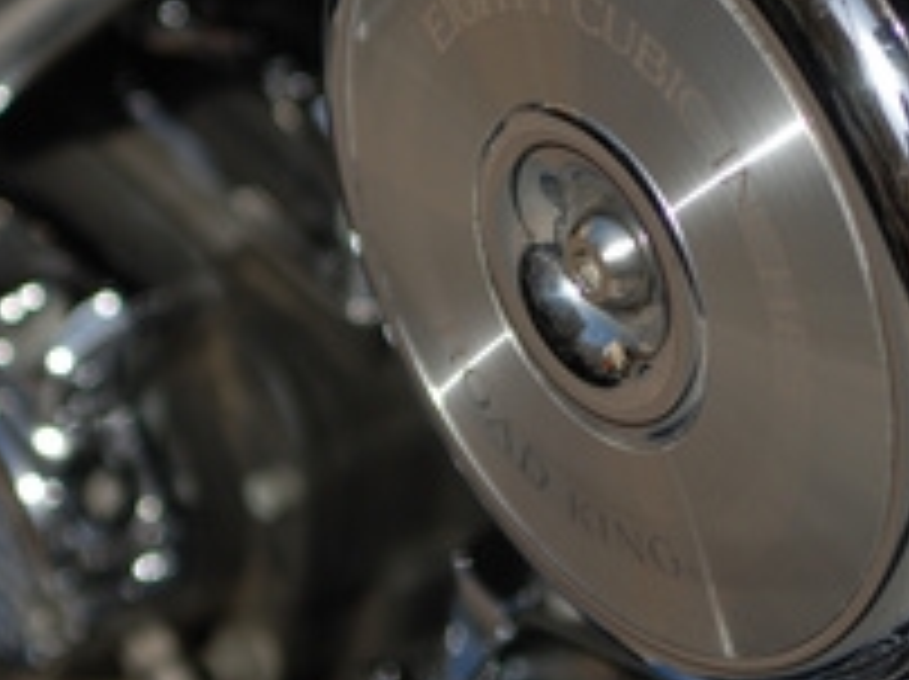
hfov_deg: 9.3
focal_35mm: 212
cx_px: 556
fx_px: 5560
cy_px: 304
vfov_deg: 7.0
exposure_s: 1/3200
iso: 100
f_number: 2.8
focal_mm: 70
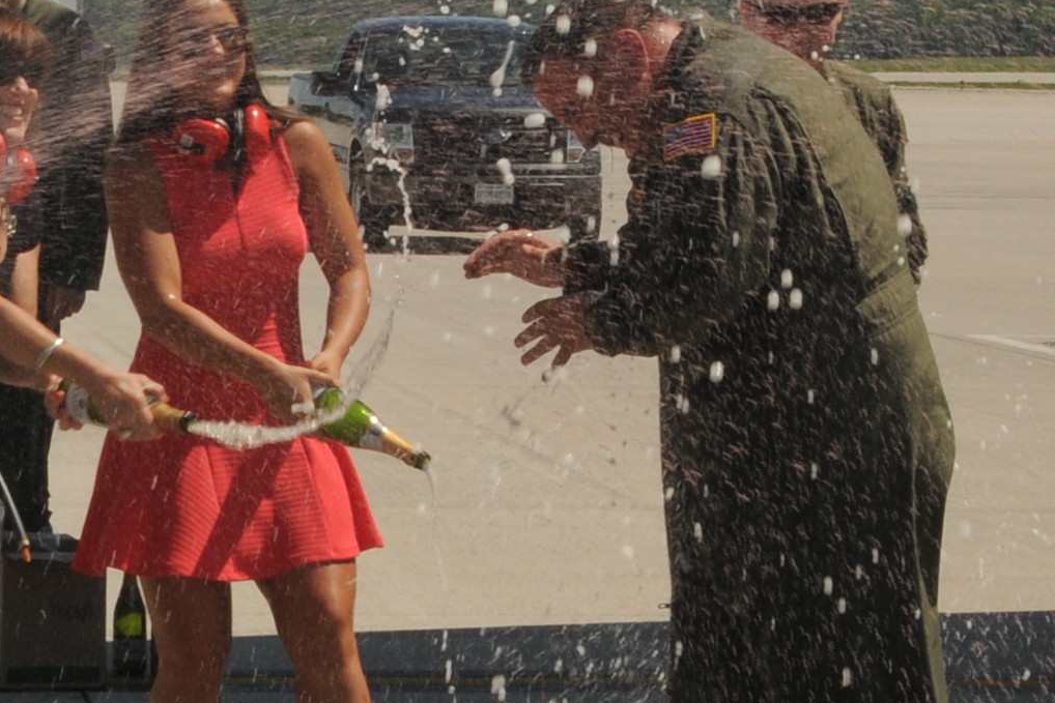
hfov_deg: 10.1
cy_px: 359
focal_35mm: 202
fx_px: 5920
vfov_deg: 6.8
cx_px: 67
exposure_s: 1/250
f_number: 16
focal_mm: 32
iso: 200
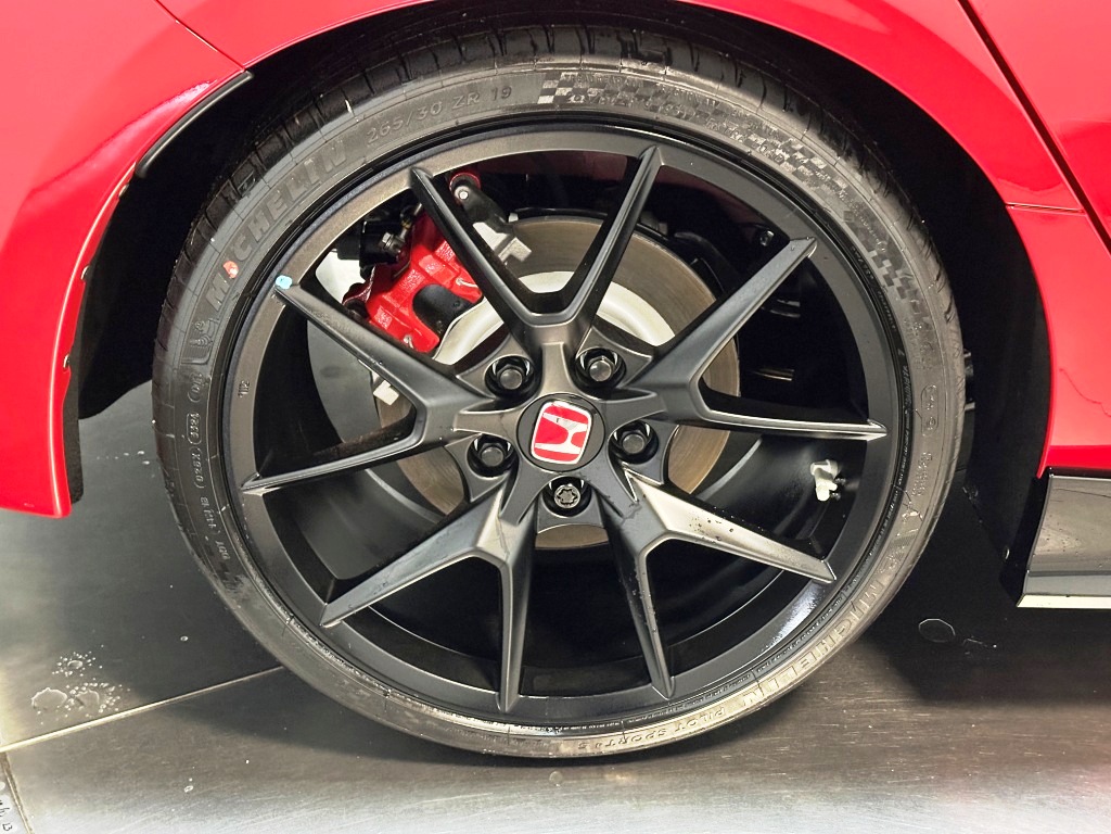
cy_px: 417
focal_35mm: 48
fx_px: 1541
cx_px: 556
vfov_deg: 30.3
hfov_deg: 39.7
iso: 640
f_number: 1.78
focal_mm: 6.86
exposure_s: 1/20
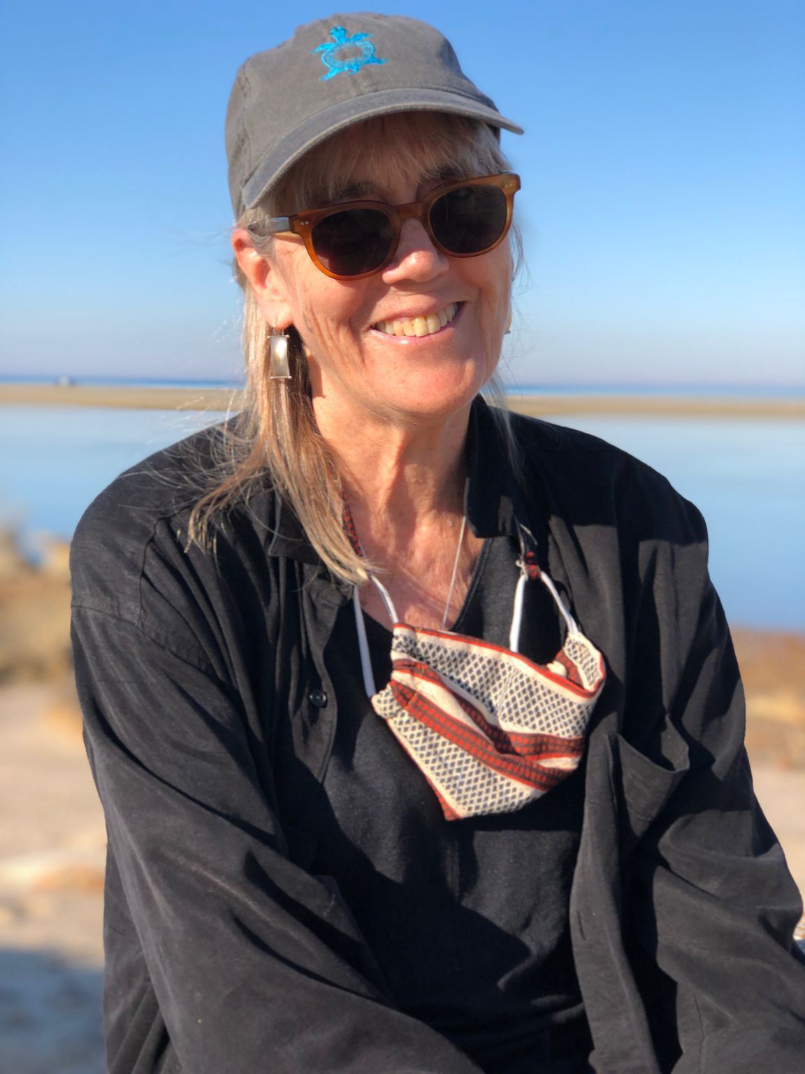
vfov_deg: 33.8
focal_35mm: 57
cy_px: 537
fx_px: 1767
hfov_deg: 25.7
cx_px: 402
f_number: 2.8
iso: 20
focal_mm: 6.6
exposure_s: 1/528
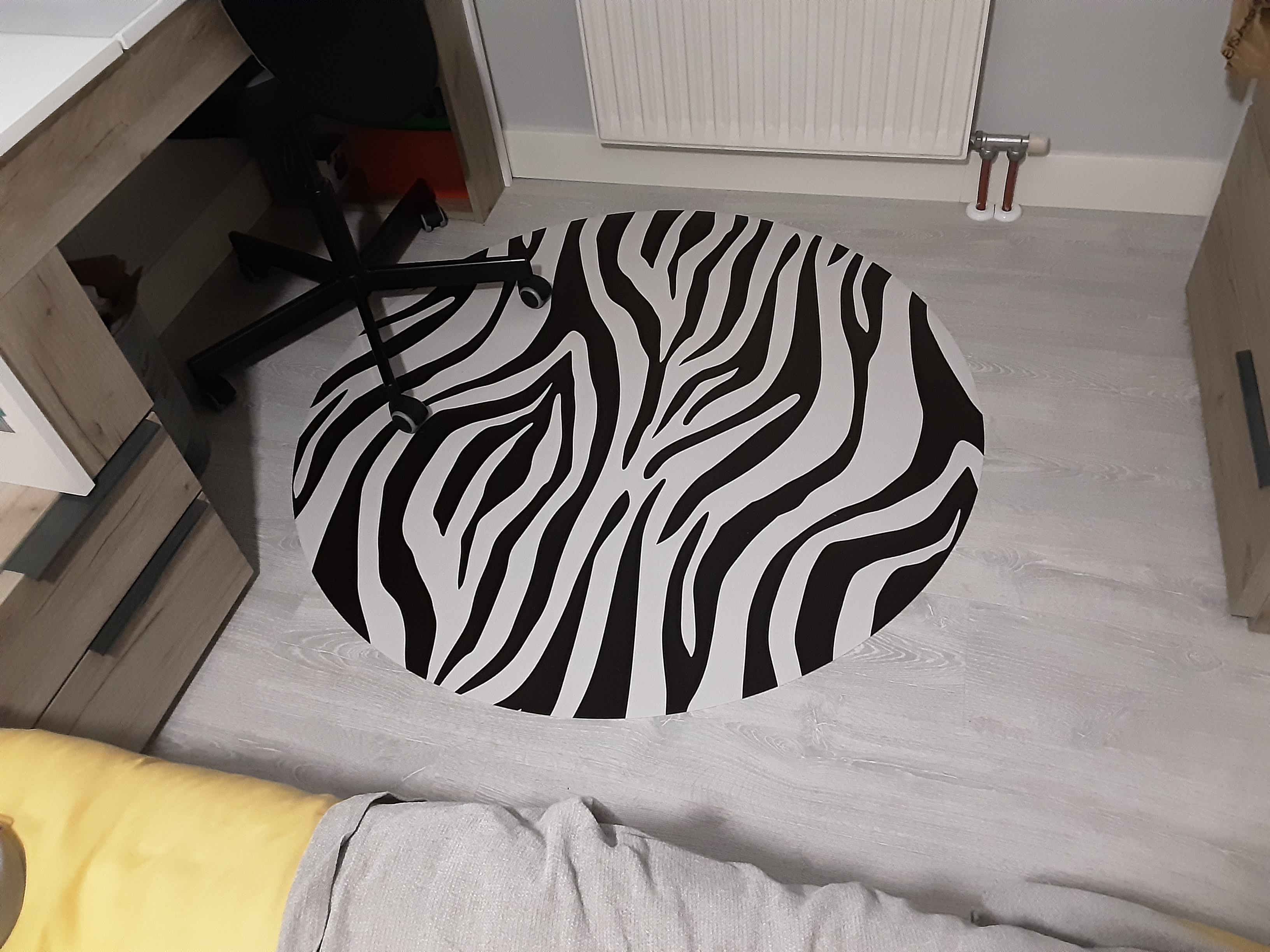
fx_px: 1027
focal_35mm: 28
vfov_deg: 49.7
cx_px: 635
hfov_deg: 63.4
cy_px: 476
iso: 400
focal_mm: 2.9
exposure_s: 1/25
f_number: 1.9
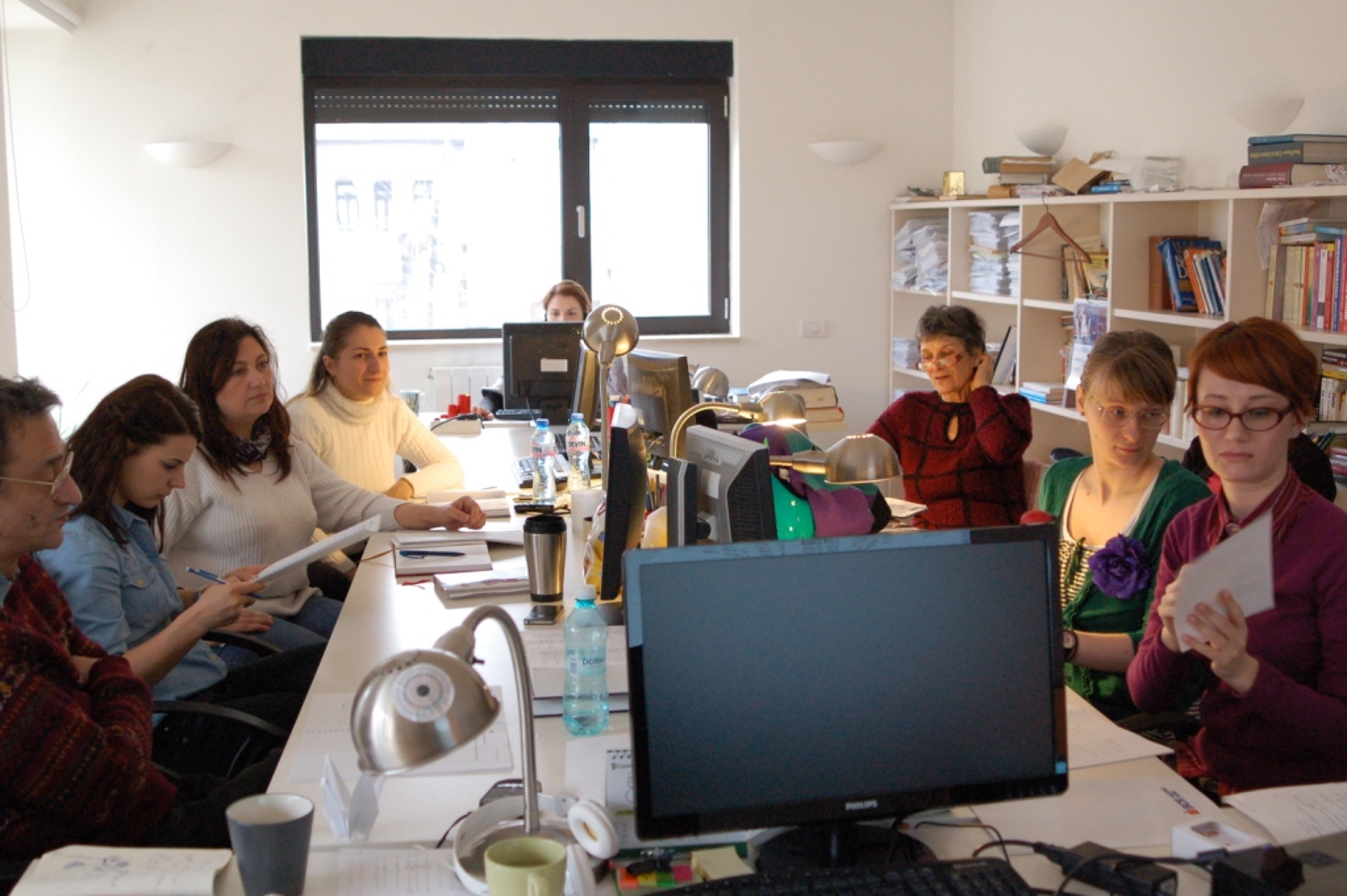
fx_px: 1570
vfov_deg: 31.8
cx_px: 674
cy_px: 448
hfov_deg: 46.4
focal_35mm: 42
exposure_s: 1/60
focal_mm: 28
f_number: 4
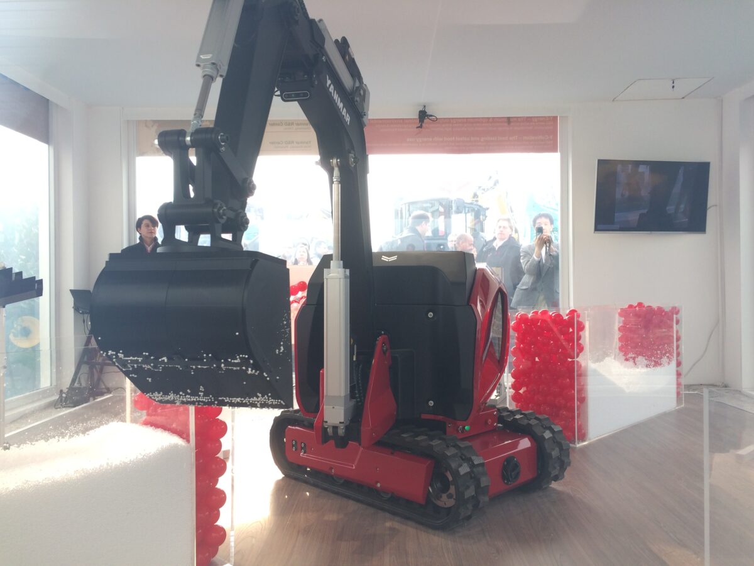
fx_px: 632
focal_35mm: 29
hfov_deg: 61.7
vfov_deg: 48.2
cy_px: 283
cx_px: 377
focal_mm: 4.15
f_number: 2.2
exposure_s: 1/100
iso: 40
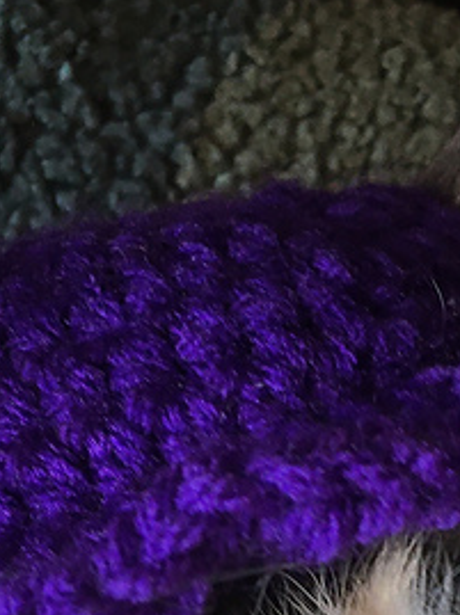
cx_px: 316
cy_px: 720
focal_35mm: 69
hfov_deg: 21.2
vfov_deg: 25.6
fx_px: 1225
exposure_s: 1/30
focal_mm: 4.15
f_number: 2.2
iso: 80
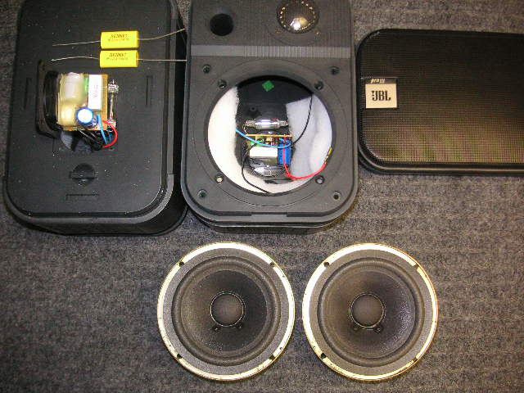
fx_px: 560
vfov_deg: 38.7
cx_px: 262
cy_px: 196
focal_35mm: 37
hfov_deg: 50.1
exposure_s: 1/45
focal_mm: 6.1
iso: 160
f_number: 2.8
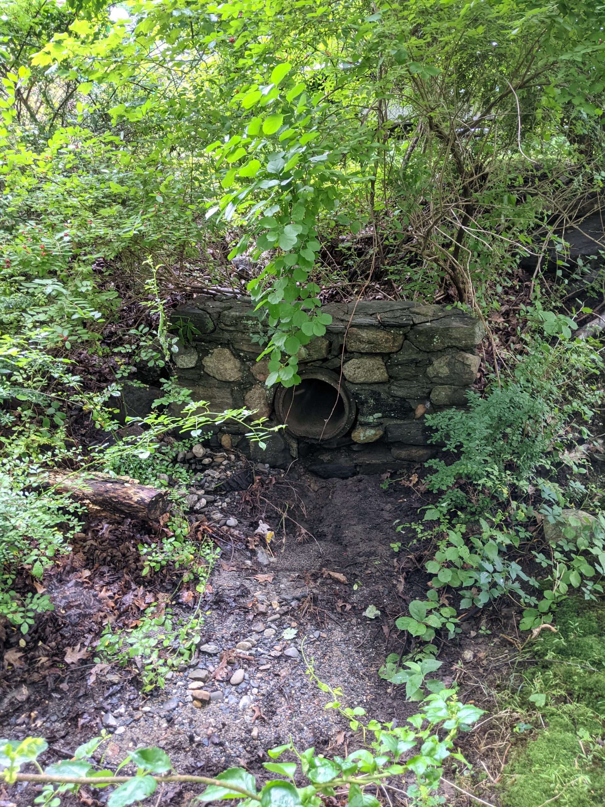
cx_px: 302
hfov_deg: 51.4
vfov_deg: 65.3
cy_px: 404
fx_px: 629
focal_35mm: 27
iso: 116
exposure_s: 1/24
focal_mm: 4.44
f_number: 1.8
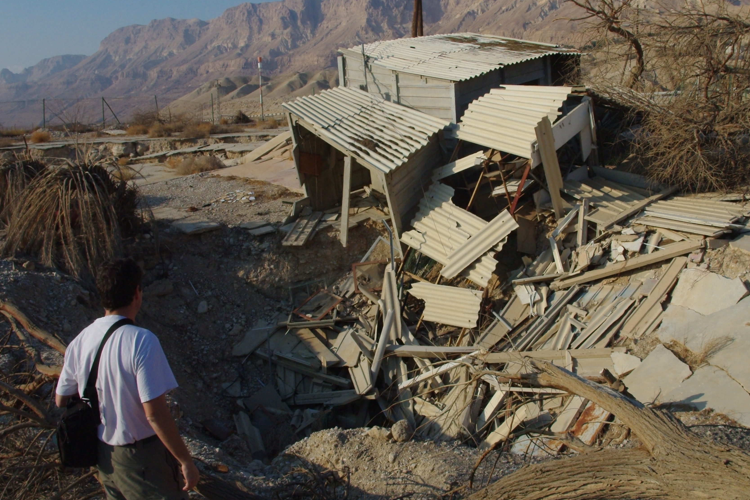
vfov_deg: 36.9
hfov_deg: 53.0
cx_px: 421
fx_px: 750
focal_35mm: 36
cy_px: 231
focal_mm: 21
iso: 800
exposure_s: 1/1000
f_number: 13
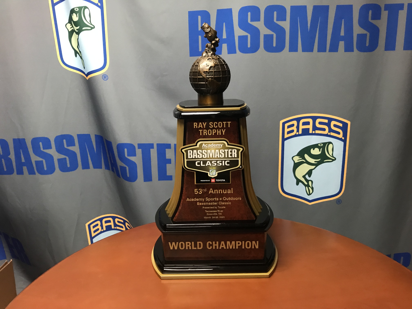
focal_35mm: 28
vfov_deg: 49.7
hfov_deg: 63.4
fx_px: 333
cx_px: 206
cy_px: 154
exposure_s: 1/15
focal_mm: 3.99
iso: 80
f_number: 1.8
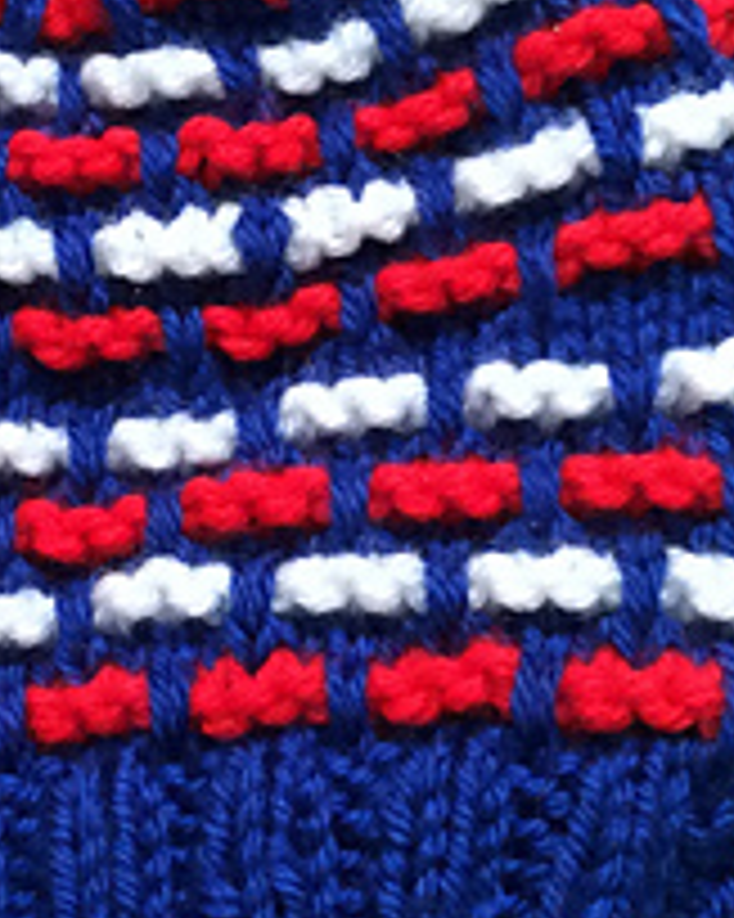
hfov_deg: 15.6
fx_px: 2663
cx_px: 207
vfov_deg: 19.6
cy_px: 405
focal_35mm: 98
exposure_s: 1/24
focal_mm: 3.3
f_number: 2.4
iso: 250
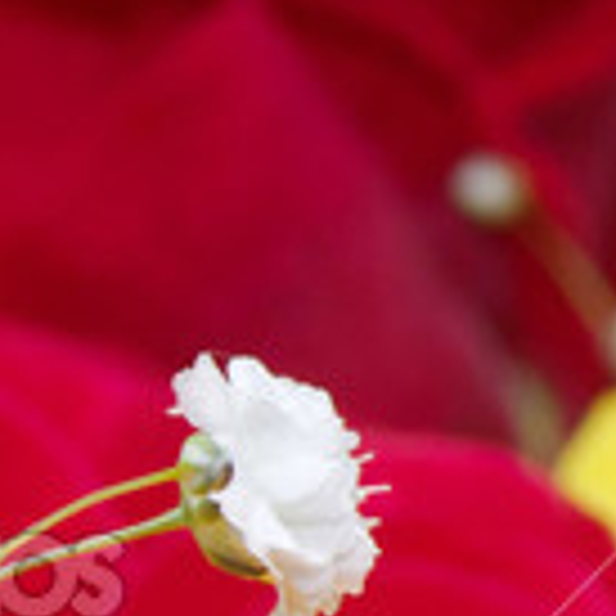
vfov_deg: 2.0
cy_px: 1466
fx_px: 17294
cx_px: -292
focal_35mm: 859
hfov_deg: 2.0
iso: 200
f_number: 9.5
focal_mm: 90
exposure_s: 1/180
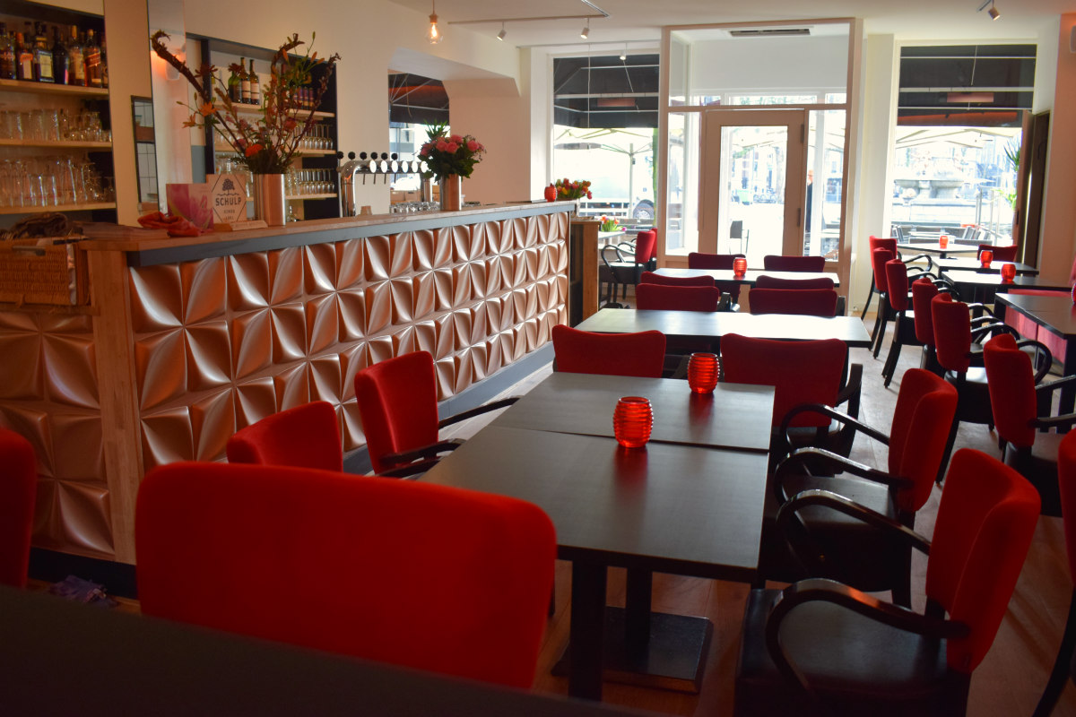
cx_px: 538
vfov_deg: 43.6
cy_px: 358
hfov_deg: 61.9
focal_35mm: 30
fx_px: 897
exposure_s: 1/60
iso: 800
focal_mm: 20
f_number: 3.8
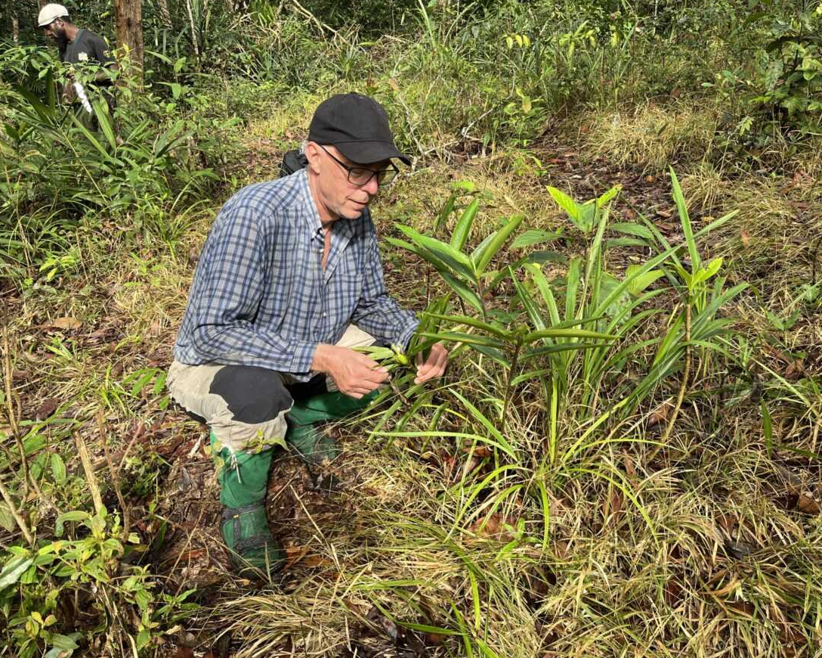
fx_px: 681
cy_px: 323
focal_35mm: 28
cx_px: 431
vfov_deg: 51.5
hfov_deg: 62.2
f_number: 1.6
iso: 40
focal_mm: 5.1
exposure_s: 1/274
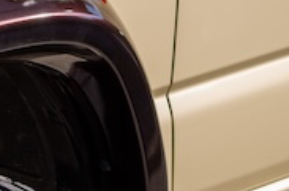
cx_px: -115
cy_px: 159
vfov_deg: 5.2
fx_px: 2106
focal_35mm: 263
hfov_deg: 7.7
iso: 200
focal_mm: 50
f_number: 4
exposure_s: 1/1000
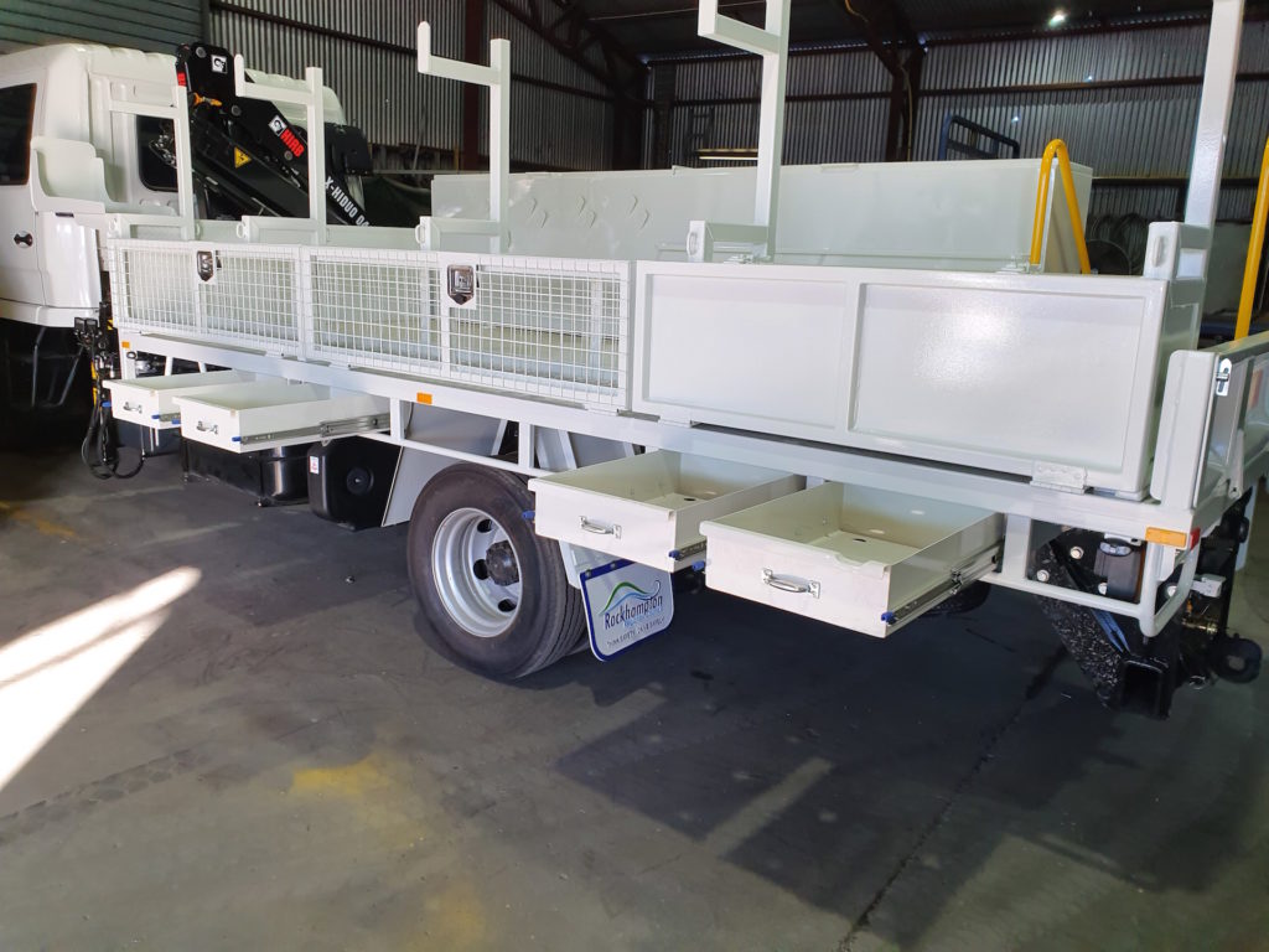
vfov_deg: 53.1
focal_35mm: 26
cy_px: 476
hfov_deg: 67.3
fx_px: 953
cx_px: 634
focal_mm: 4.32
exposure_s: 1/100
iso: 100
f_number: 2.4
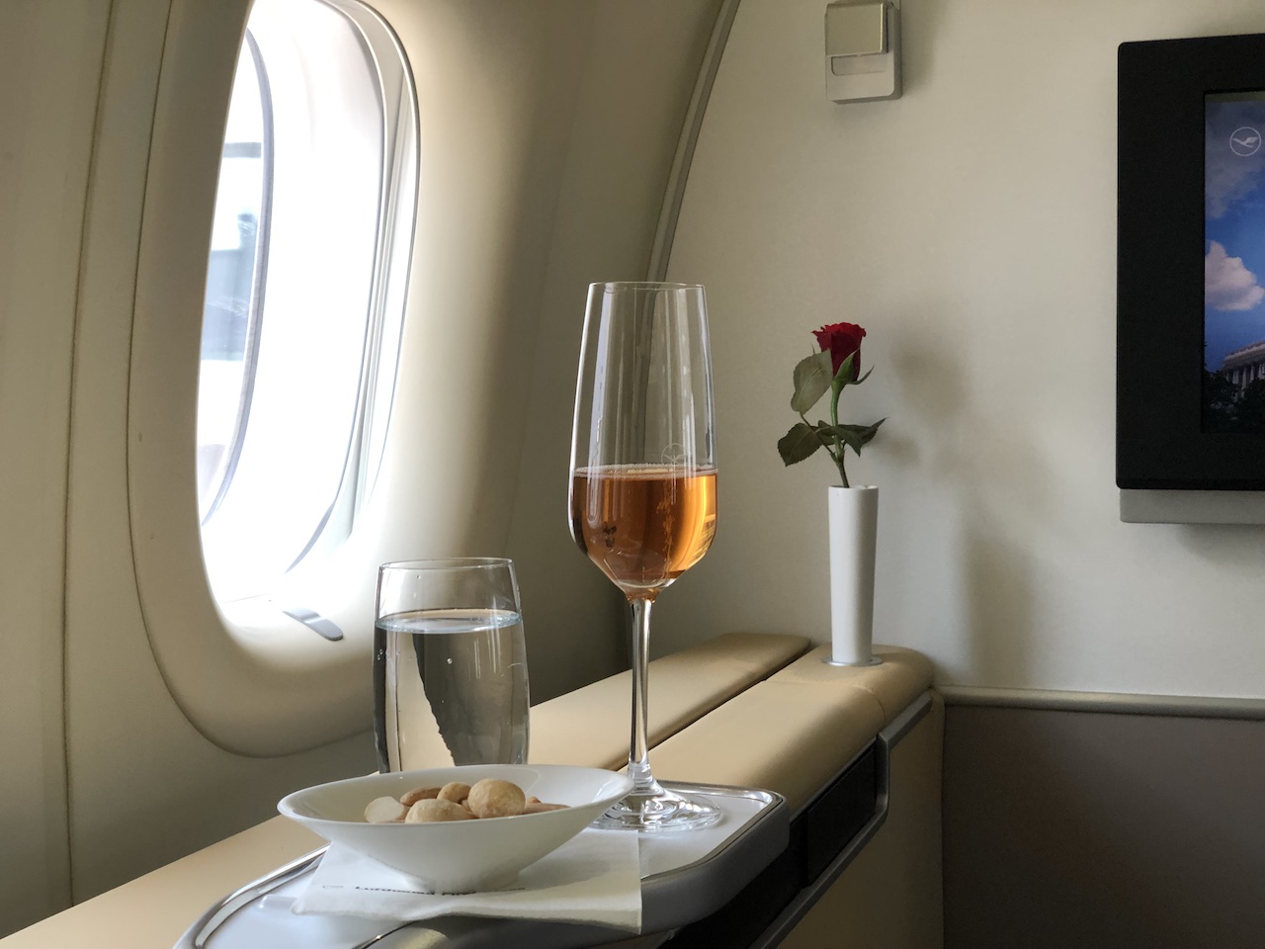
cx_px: 632
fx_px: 1900
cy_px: 474
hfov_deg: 36.8
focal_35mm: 52
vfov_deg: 28.0
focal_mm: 6
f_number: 2.4
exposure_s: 1/56
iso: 64
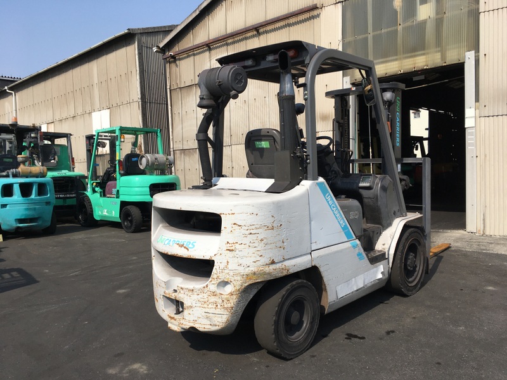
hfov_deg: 61.7
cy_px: 190
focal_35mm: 29
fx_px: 425
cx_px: 254
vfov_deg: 48.2
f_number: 2.2
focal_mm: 4.15
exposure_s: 1/1789
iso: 25
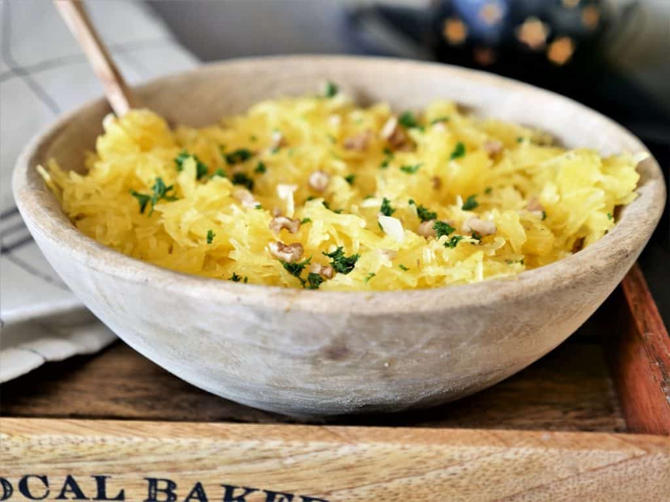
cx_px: 335
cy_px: 251
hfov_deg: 30.3
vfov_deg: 22.9
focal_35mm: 64
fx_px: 1239
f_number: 2.8
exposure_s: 1/25
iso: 800
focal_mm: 32
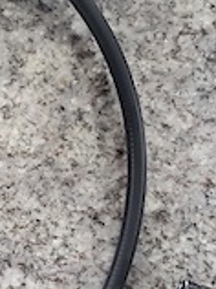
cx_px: -108
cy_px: 282
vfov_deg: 14.7
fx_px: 1101
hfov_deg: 10.8
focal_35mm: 132
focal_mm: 4.3
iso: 250
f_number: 2.4
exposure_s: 1/20
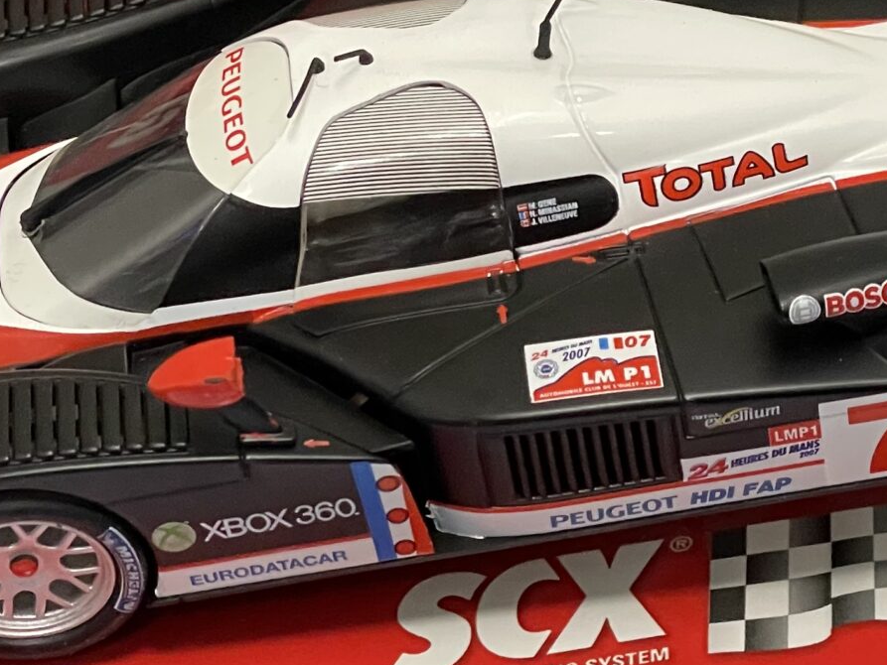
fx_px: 3818
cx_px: 612
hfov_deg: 13.2
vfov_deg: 10.0
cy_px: 402
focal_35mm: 149
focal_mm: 6
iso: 500
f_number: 2
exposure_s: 1/60
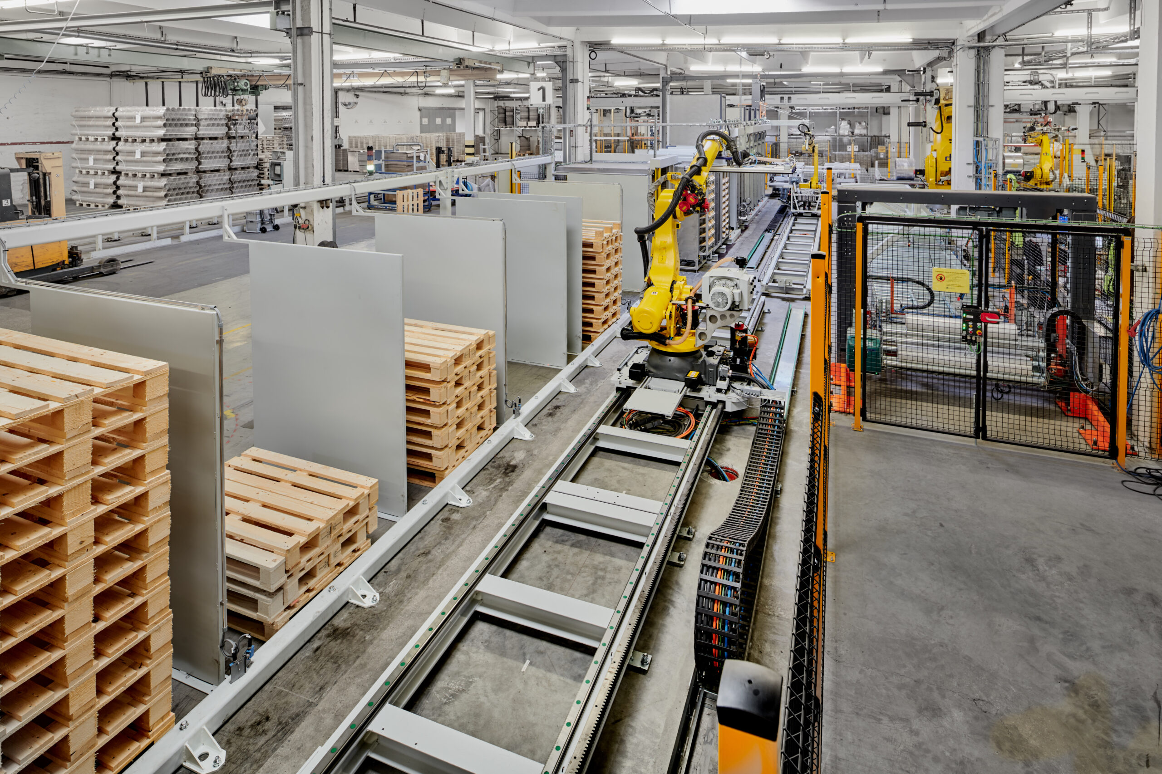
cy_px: 387
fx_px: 613
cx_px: 581
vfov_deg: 64.5
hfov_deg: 86.9
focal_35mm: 19
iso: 64
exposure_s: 1.3
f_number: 11
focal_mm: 19
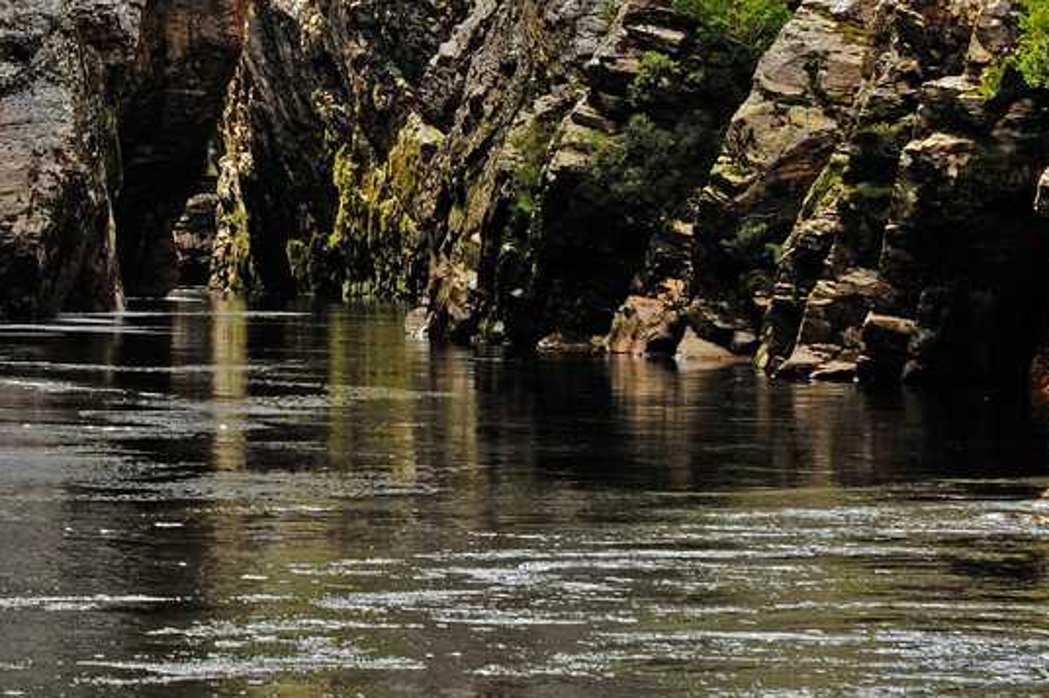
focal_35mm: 168
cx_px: 139
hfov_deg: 12.2
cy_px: -65
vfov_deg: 8.1
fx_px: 4894
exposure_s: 1/125
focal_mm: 50
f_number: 8
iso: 500
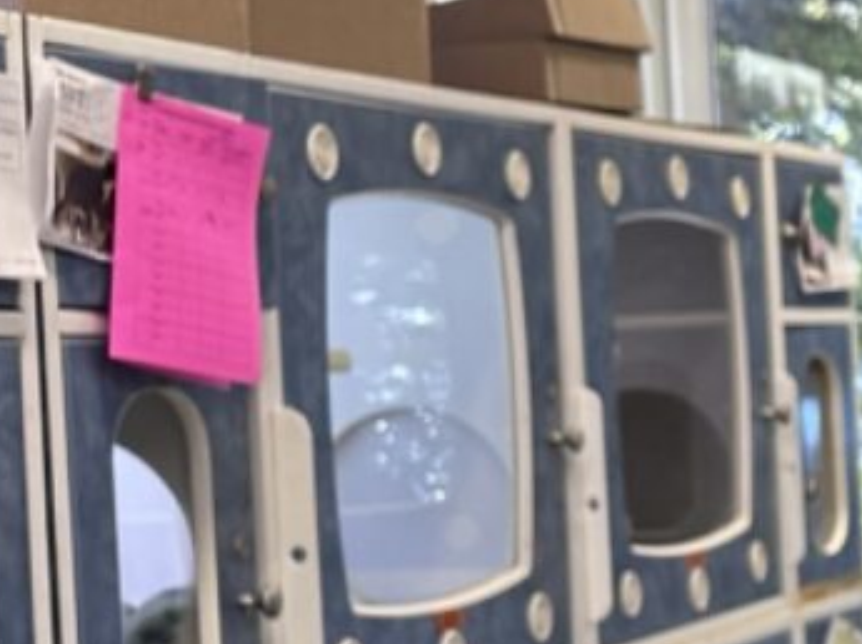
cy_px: 419
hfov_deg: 14.6
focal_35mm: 107
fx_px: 2662
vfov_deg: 13.8
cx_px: 1804
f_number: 1.78
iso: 200
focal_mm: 6.86
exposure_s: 1/104
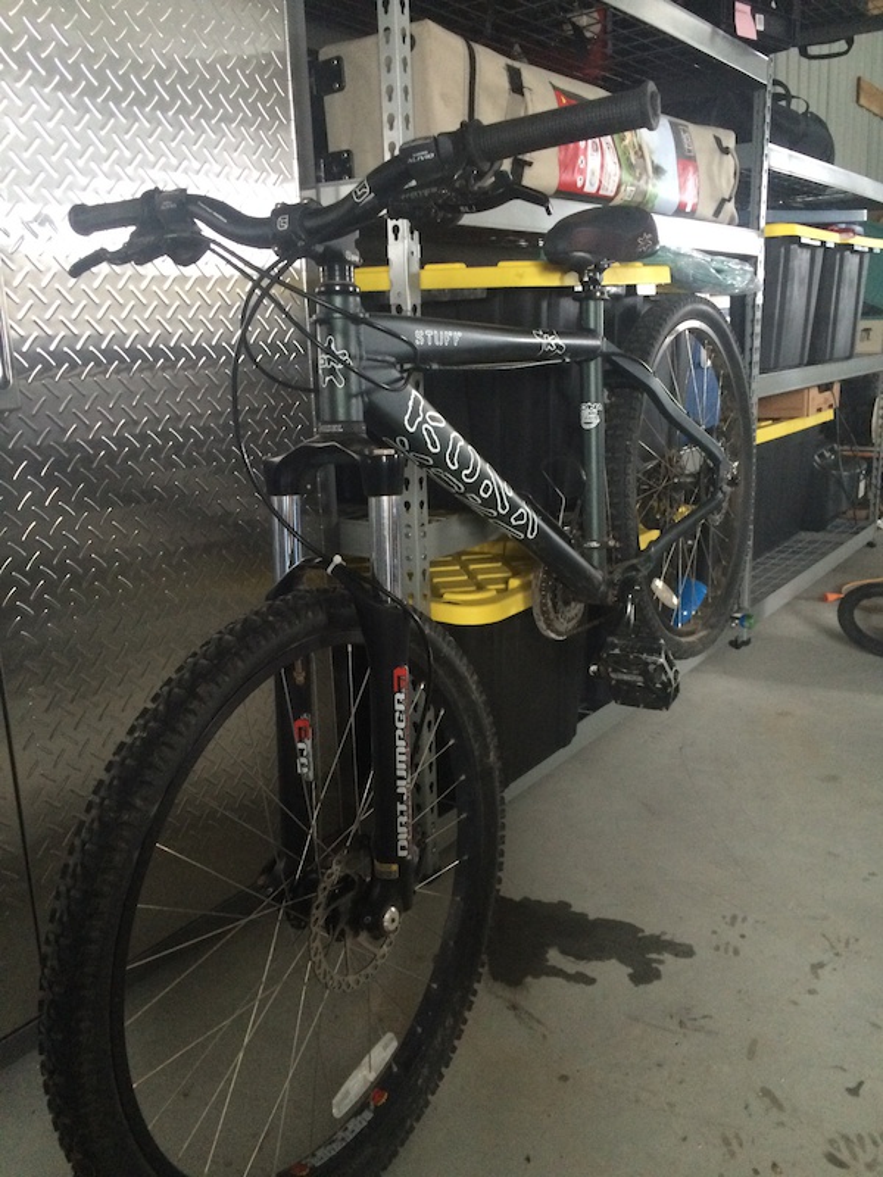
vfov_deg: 61.7
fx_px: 986
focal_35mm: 29
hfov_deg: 48.2
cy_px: 588
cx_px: 442
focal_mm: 4.15
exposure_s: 1/24
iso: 320
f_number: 2.2
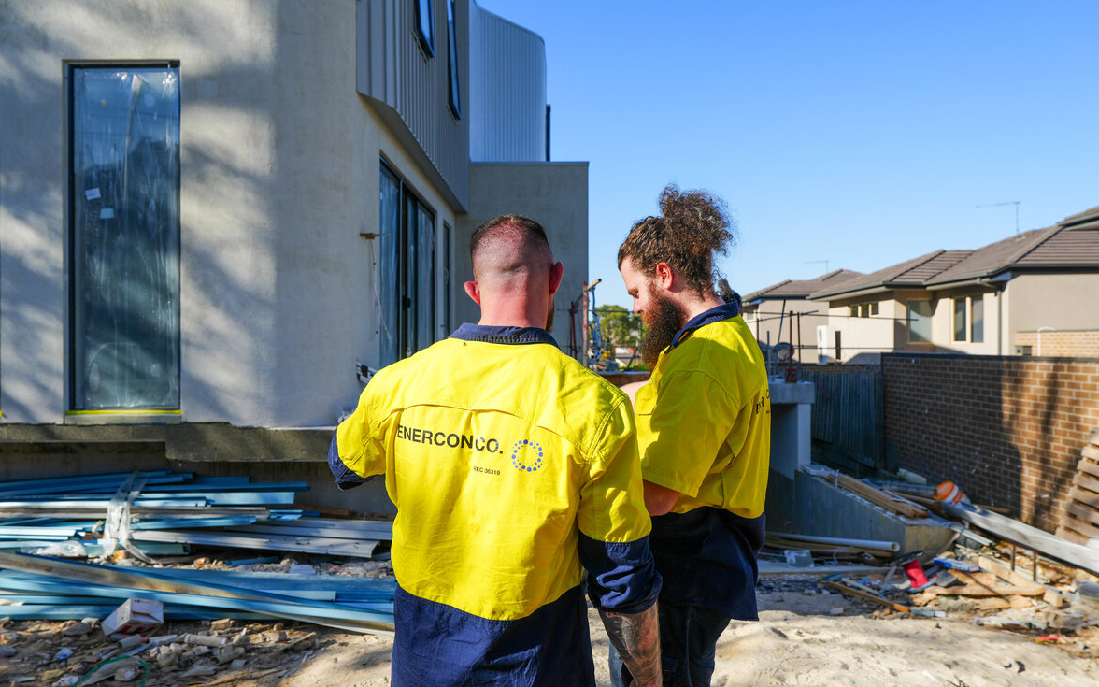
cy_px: 355
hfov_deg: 70.4
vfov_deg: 47.6
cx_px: 548
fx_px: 779
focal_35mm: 26
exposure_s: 1/640
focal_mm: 25
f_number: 5
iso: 100
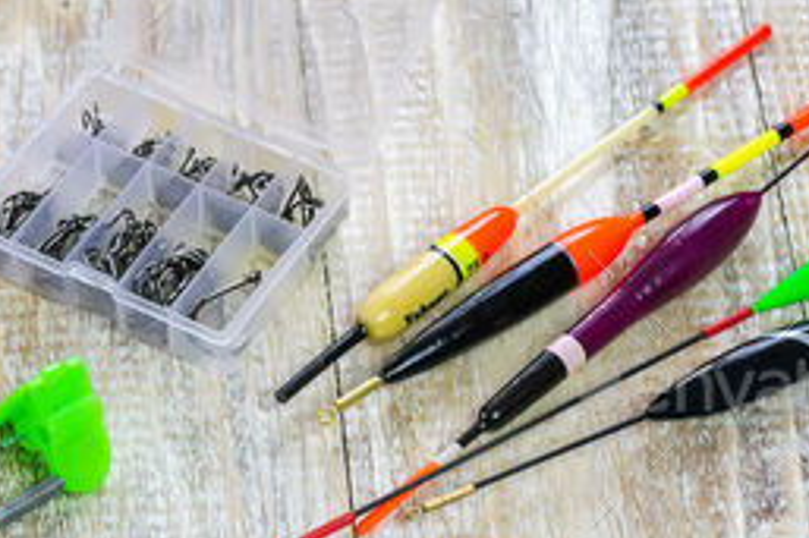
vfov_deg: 7.2
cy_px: 536
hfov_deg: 10.9
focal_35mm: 189
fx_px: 4248
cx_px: 239
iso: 800
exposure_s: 1/125
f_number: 5.6
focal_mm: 55
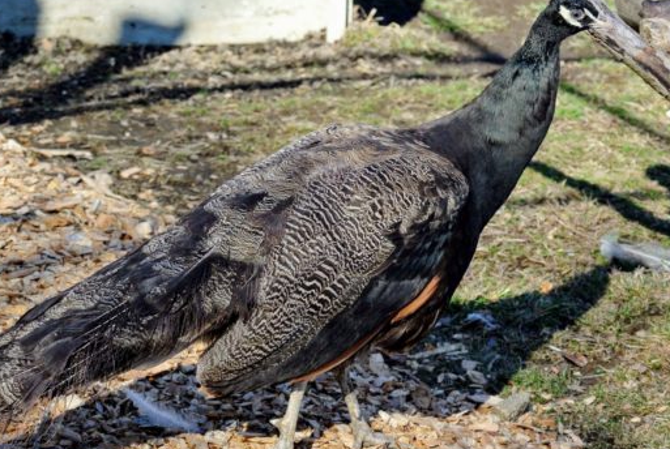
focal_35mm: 178
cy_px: 215
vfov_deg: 7.7
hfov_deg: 11.5
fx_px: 3318
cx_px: 274
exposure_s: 1/320
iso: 100
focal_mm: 44.2
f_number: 4
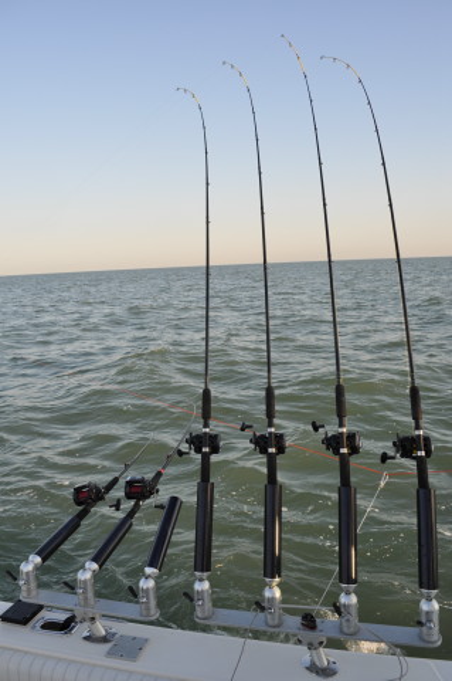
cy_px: 340
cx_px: 226
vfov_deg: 67.4
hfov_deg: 47.8
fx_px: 510
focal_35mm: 27
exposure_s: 1/200
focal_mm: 18
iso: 200
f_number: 7.1
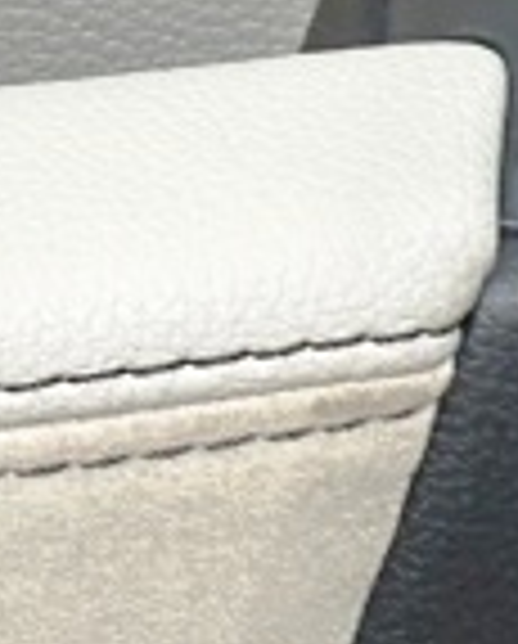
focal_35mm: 335
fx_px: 6399
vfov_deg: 5.7
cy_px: -207
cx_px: 1549
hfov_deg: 4.5
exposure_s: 1/40
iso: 250
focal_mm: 6.86
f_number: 1.78
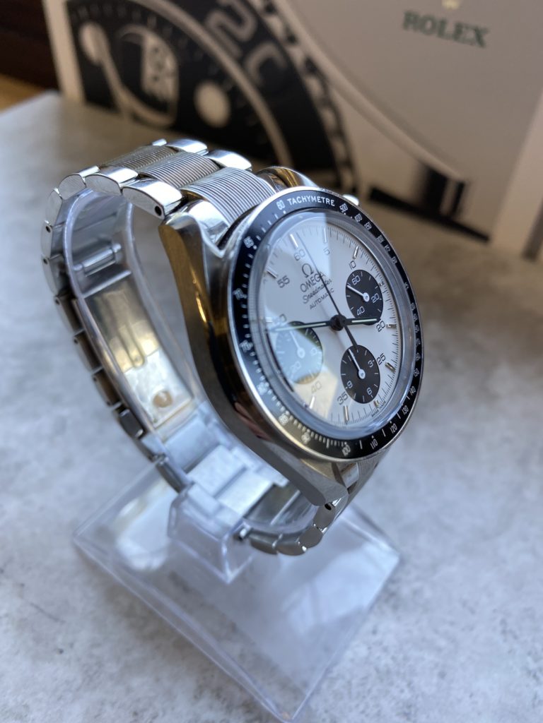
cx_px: 272
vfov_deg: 67.3
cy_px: 362
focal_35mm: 26
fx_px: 544
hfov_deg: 53.1
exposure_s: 1/100
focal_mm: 4.25
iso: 50
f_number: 1.8
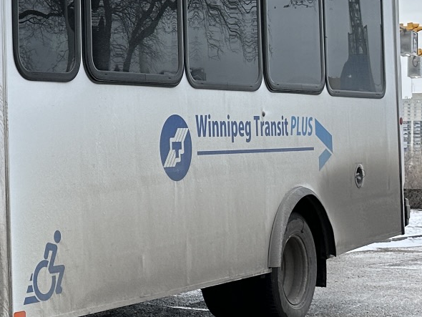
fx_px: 1000
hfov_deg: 20.6
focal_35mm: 82
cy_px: 156
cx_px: -197
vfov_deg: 18.0
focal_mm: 6.86
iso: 80
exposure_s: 1/1040
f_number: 1.78
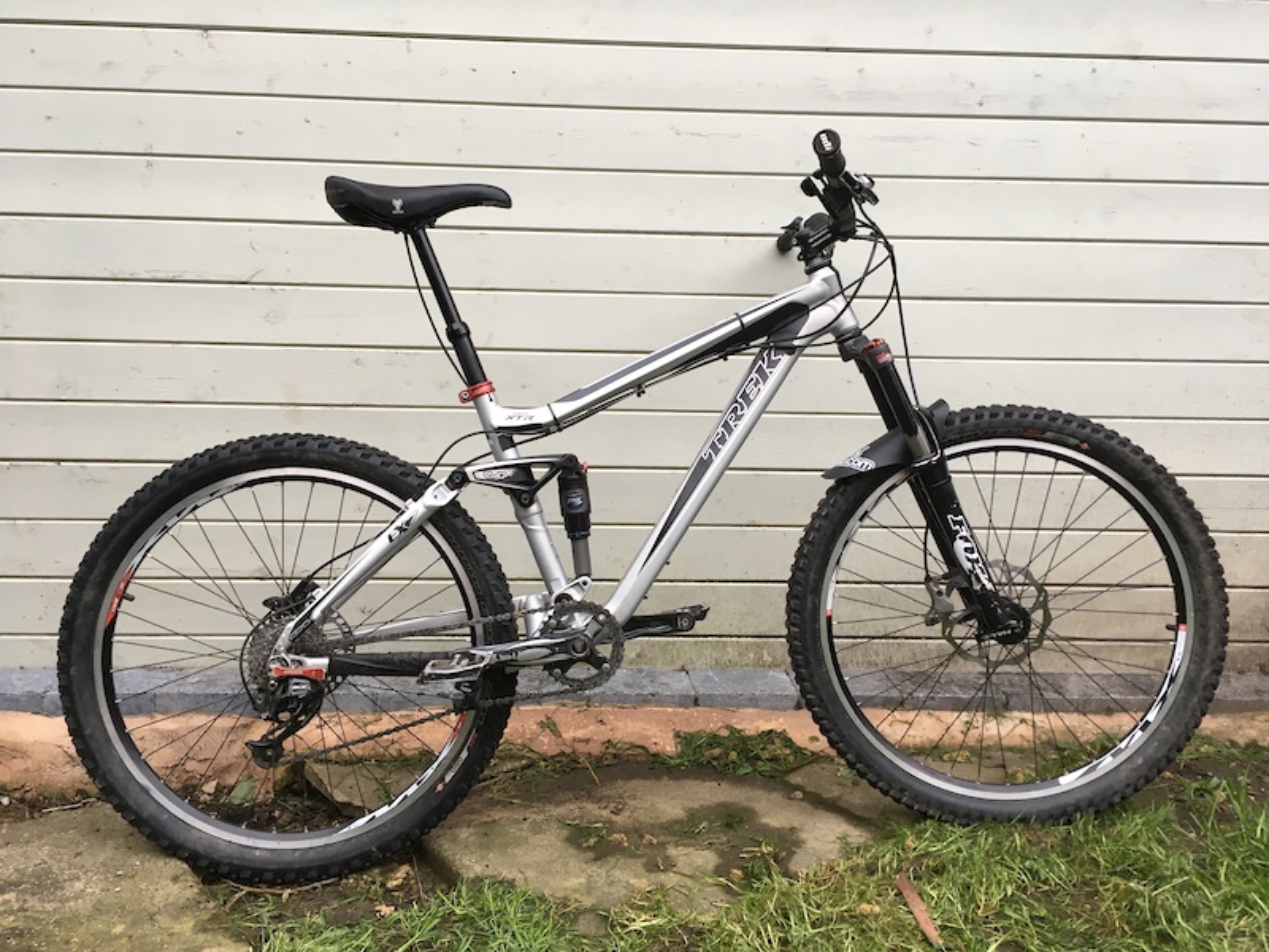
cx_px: 634
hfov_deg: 61.7
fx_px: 1063
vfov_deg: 48.2
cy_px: 476
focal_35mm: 29
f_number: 2.2
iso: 25
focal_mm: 4.15
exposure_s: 1/33
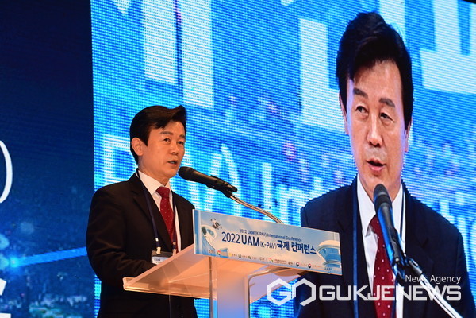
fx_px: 1917
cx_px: 238
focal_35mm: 145
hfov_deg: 14.2
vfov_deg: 9.5
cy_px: 159
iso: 2500
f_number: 10
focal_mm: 145
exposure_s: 1/250
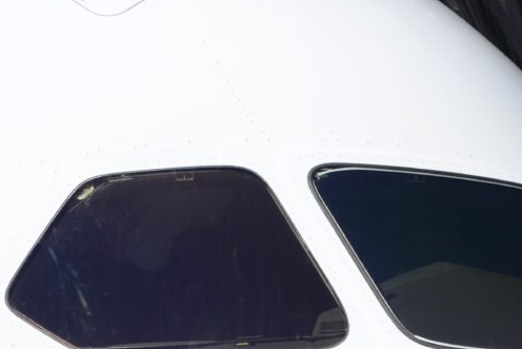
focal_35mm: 278
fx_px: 4032
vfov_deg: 4.9
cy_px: 228
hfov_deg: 7.4
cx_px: 375
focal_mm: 90
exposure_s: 1/1600
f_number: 10
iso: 500
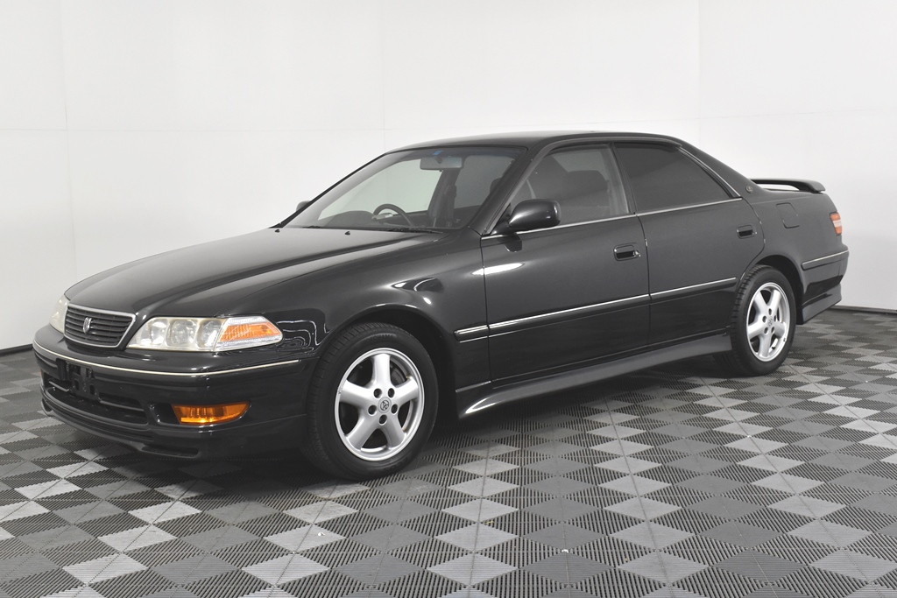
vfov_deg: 30.9
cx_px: 448
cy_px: 299
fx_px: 1084
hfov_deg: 45.0
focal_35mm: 44
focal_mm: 29
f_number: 8
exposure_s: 1/250
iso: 1600
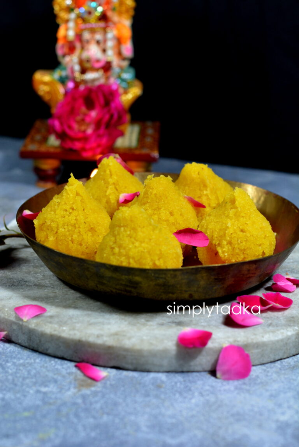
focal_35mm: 75
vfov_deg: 27.0
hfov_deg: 18.2
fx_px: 934
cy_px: 224
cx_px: 150
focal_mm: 50
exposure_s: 1/80
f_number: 4.5
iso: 400
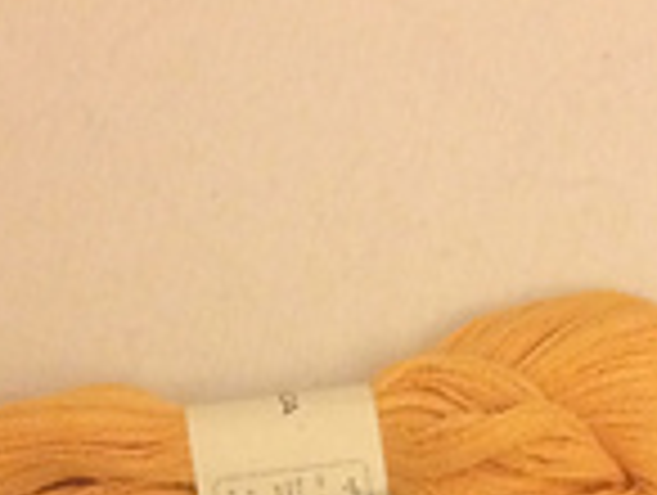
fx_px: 1882
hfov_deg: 19.8
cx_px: 416
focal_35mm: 99
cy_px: 896
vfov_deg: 13.4
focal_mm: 4.15
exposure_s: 1/15
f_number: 2.2
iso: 400
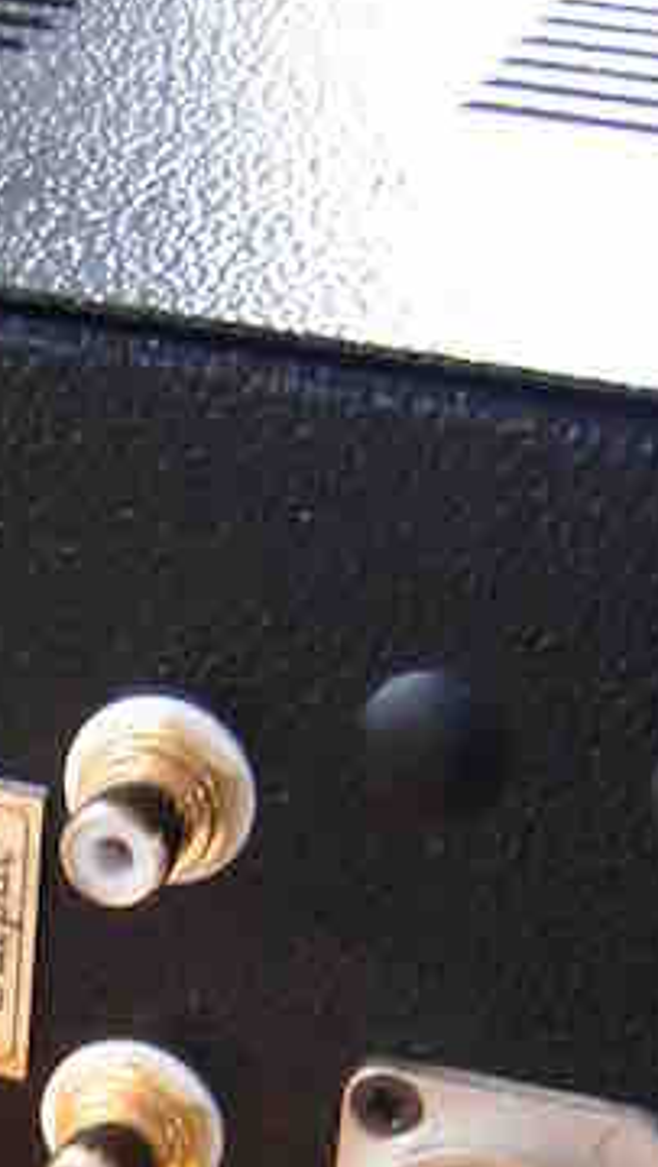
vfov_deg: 19.1
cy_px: 953
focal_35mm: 111
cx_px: -165
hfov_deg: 10.7
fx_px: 3437
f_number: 3.6
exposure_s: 1/15
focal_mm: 6.1
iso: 400
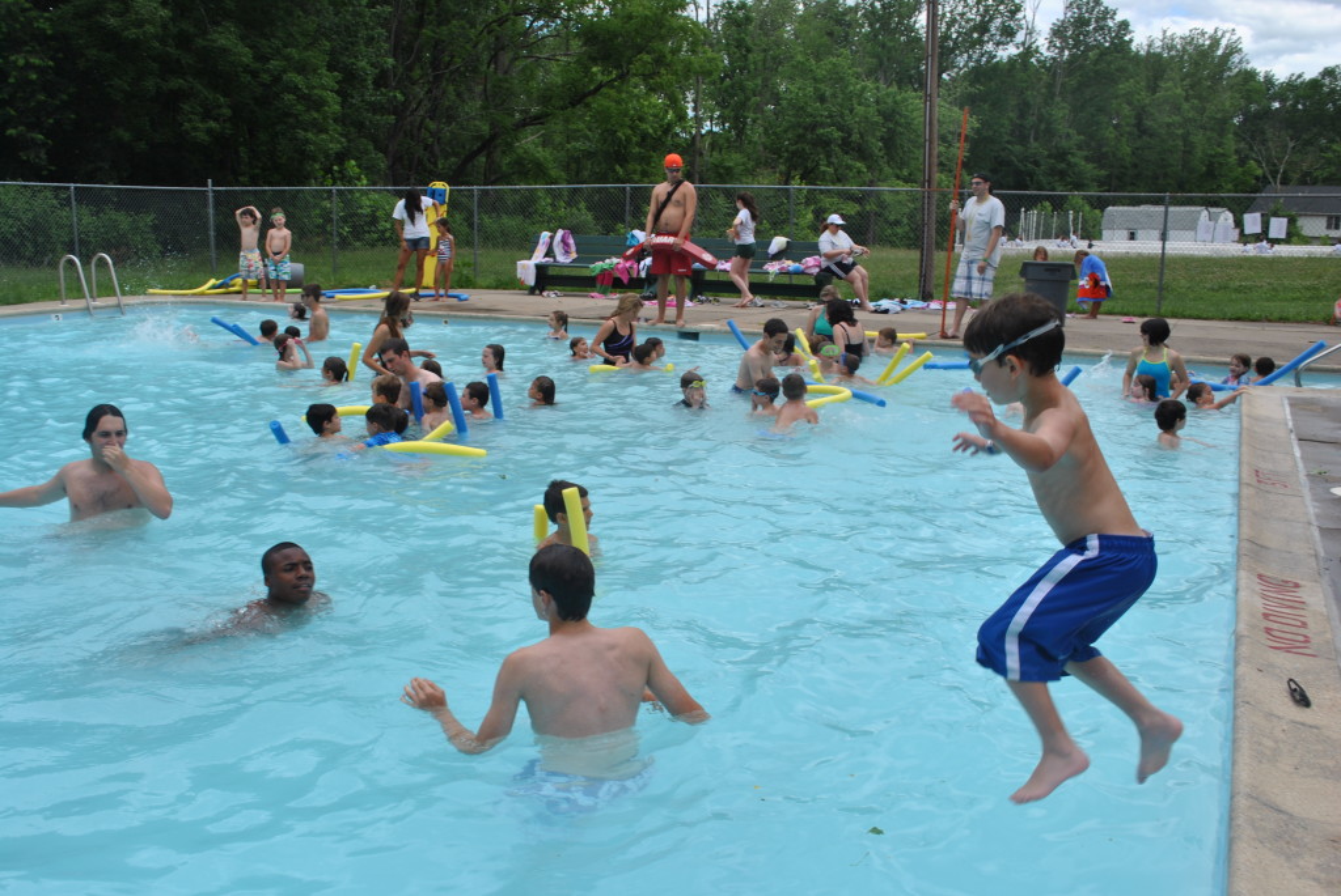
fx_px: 1230
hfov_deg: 57.2
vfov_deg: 40.1
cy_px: 448
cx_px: 670
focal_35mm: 33
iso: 100
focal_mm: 22
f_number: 7.1
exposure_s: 1/200
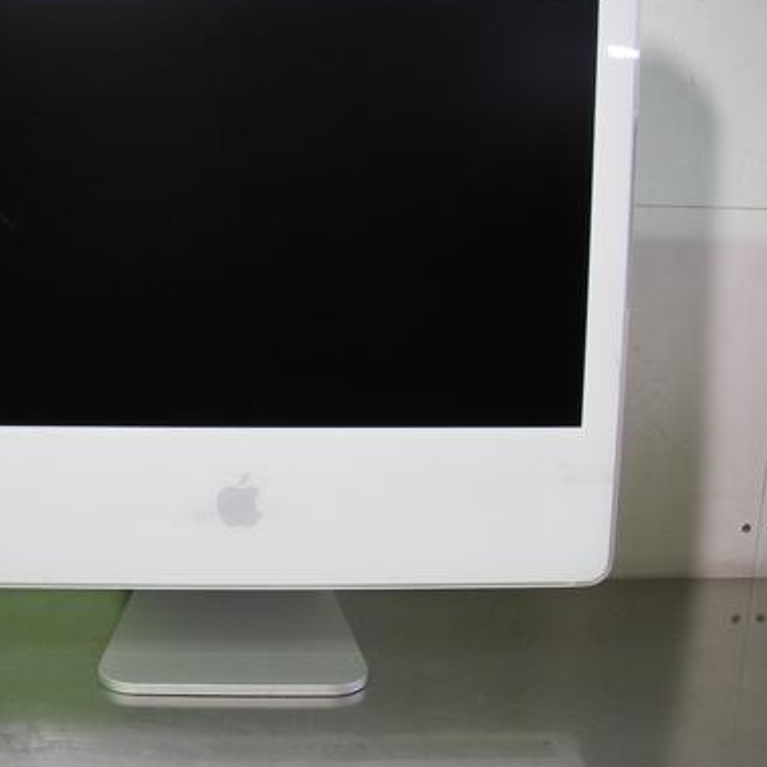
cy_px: 361
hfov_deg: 31.9
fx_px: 1329
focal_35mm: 53
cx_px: 244
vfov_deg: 32.2
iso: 100
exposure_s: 1/13
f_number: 3.3
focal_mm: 6.3
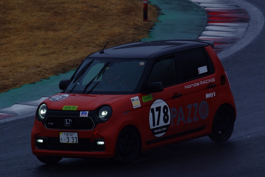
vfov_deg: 3.1
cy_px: 88
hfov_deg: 4.6
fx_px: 3312
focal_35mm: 450
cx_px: 132
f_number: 5.6
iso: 400
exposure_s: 1/500
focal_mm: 300
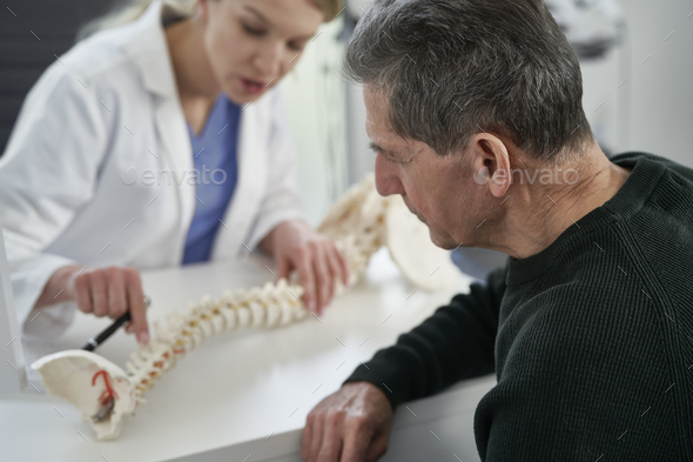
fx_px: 962
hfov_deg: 39.6
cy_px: 231
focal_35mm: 50
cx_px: 346
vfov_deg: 27.0
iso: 400
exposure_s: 1/320
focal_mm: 50
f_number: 2.5
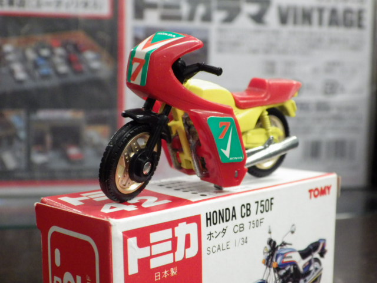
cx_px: 188
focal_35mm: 59
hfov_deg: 32.7
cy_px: 142
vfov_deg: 24.8
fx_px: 643
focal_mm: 10.7
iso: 800
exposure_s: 1/30
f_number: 4
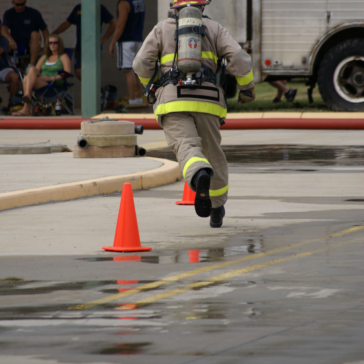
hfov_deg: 4.6
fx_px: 4556
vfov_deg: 4.6
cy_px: 126
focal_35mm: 383
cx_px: 182
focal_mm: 200
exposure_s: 1/640
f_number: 6.3
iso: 100
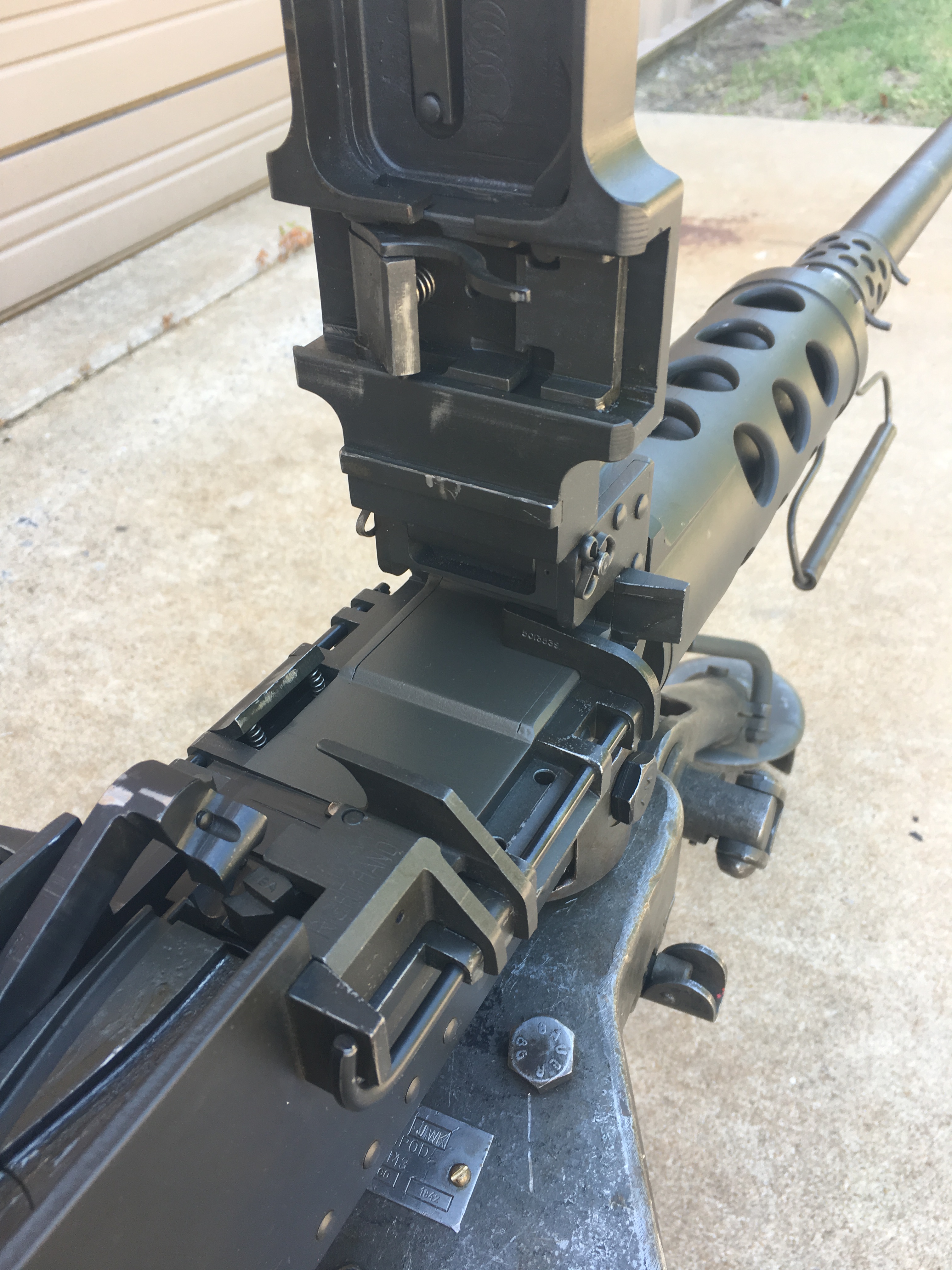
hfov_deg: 48.2
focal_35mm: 29
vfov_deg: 61.7
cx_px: 476
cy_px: 635
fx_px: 1063
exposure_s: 1/60
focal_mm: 4.15
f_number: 2.2
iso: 25
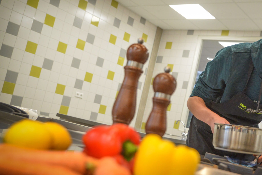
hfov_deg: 40.6
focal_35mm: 47
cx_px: 199
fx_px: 342
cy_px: 91
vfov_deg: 28.7
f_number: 2.8
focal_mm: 30
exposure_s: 1/400
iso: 2500
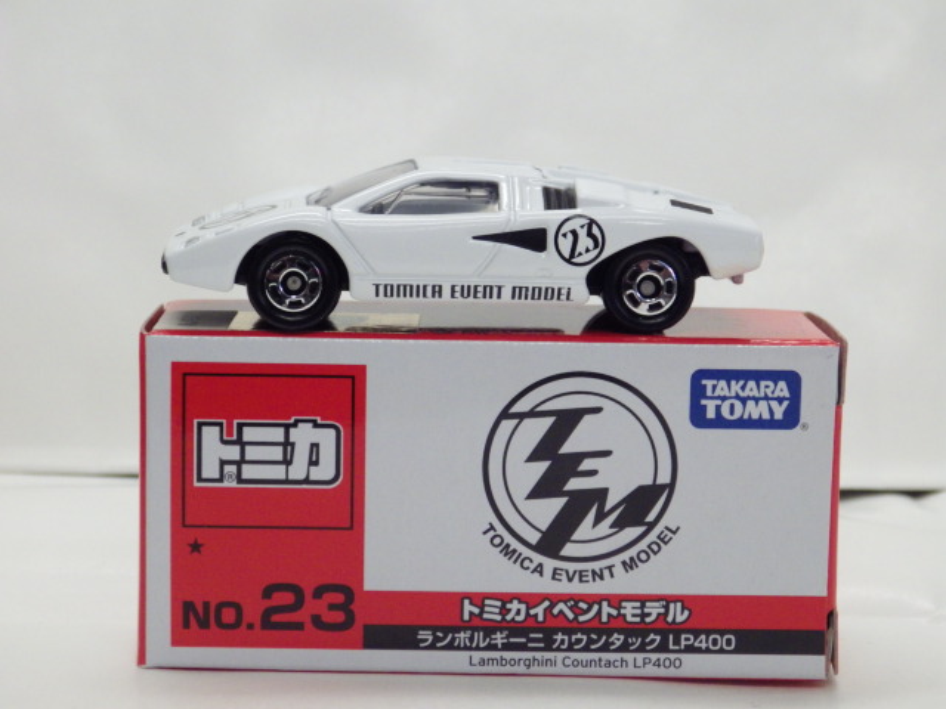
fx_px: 2815
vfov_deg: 14.4
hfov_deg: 19.1
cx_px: 473
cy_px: 354
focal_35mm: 103
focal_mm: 18.4
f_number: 4.6
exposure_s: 1/60
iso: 500
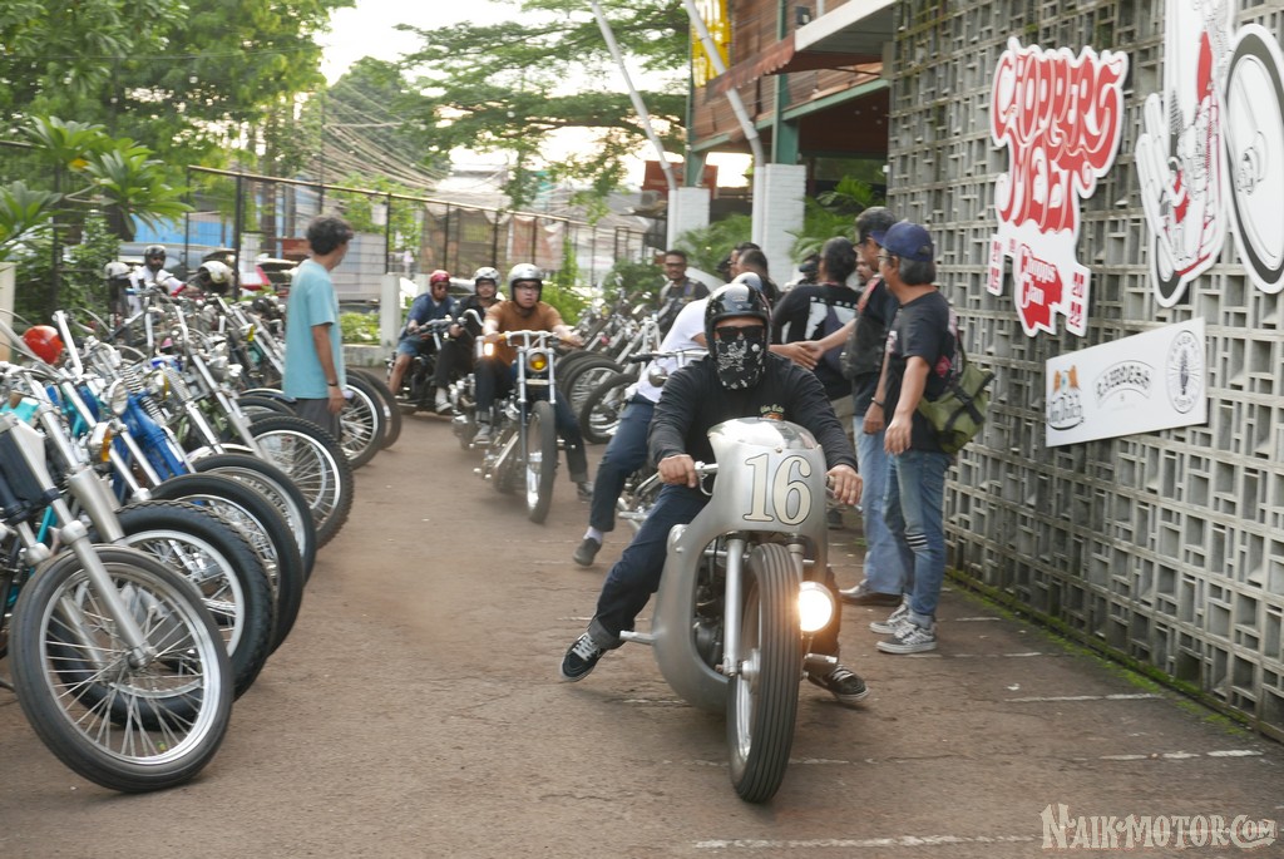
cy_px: 430
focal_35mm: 56
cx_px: 642
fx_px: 1999
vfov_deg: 24.2
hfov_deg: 35.6
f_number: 3.5
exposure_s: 1/100
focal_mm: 25.4
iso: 250
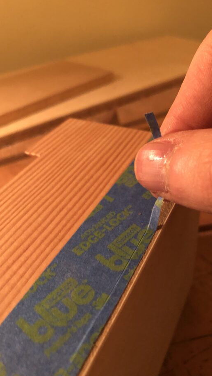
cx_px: 131
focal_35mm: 31
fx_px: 310
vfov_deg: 62.6
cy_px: 189
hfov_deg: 37.6
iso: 100
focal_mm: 4
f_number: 1.8
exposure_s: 1/6
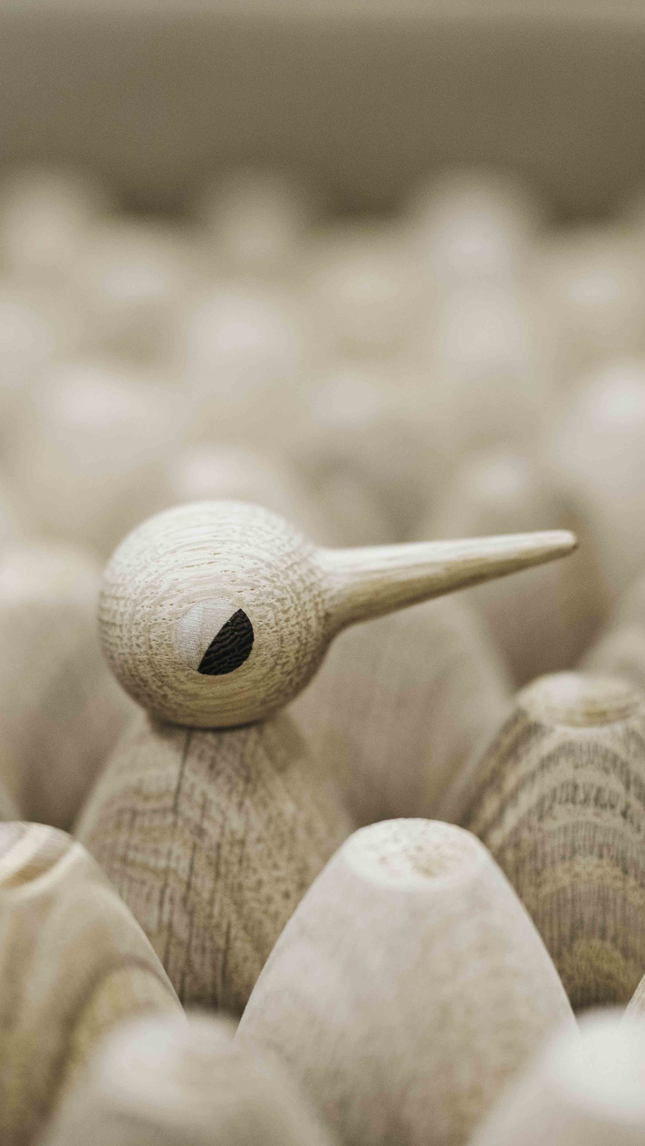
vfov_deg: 26.8
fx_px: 2402
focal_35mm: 79
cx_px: 252
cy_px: 576
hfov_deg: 15.3
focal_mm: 50
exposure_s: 1/160
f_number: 2
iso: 800
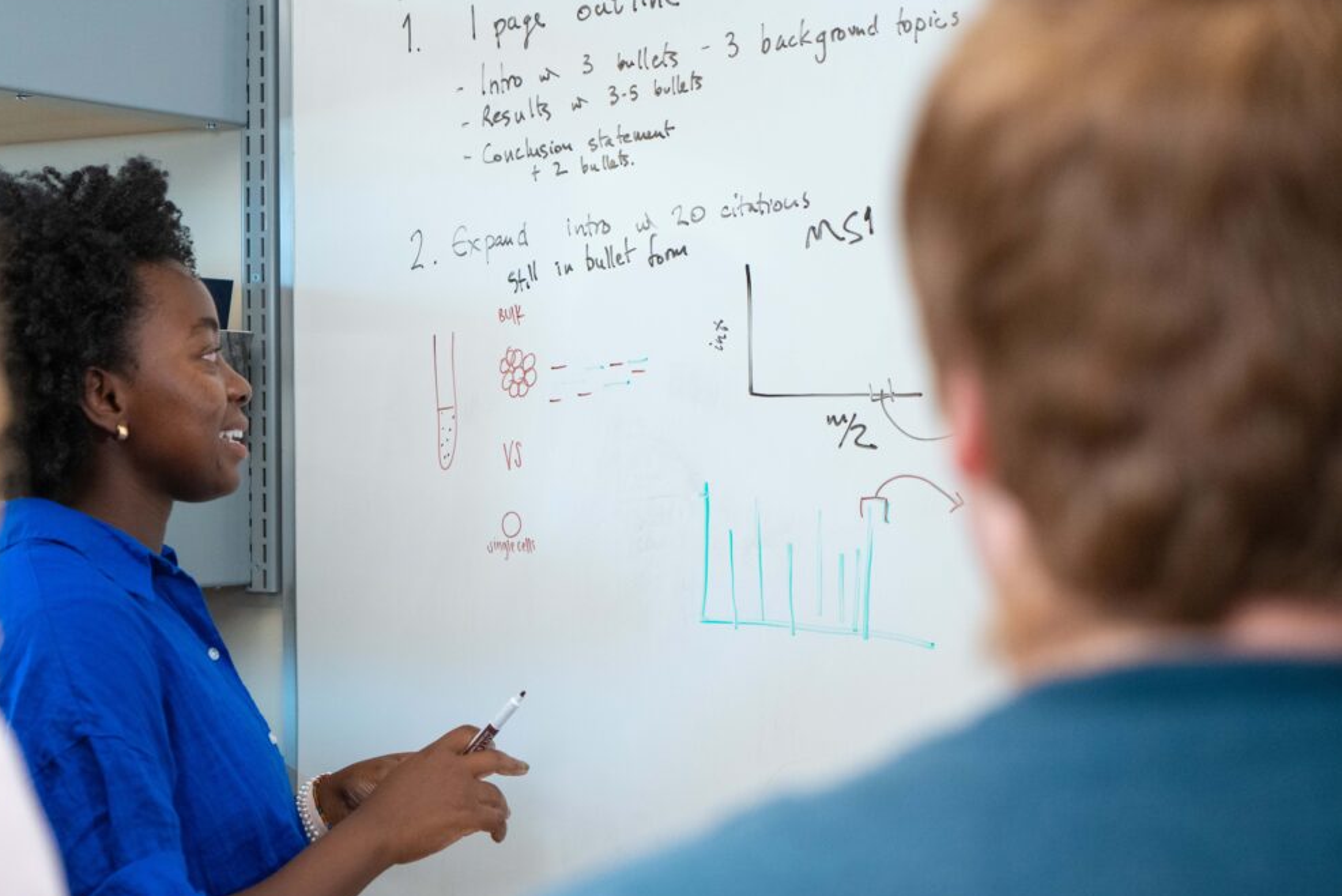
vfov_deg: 18.7
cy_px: 523
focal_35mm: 73
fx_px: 2722
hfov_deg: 27.6
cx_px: 539
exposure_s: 1/200
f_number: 4
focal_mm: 60
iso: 2500
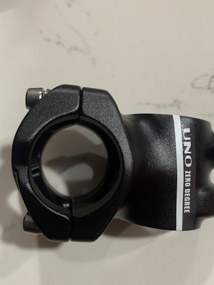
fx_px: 288
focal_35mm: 35
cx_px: 115
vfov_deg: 52.5
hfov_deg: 40.7
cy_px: 161
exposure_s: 1/60
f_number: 1.8
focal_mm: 4.25
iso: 160
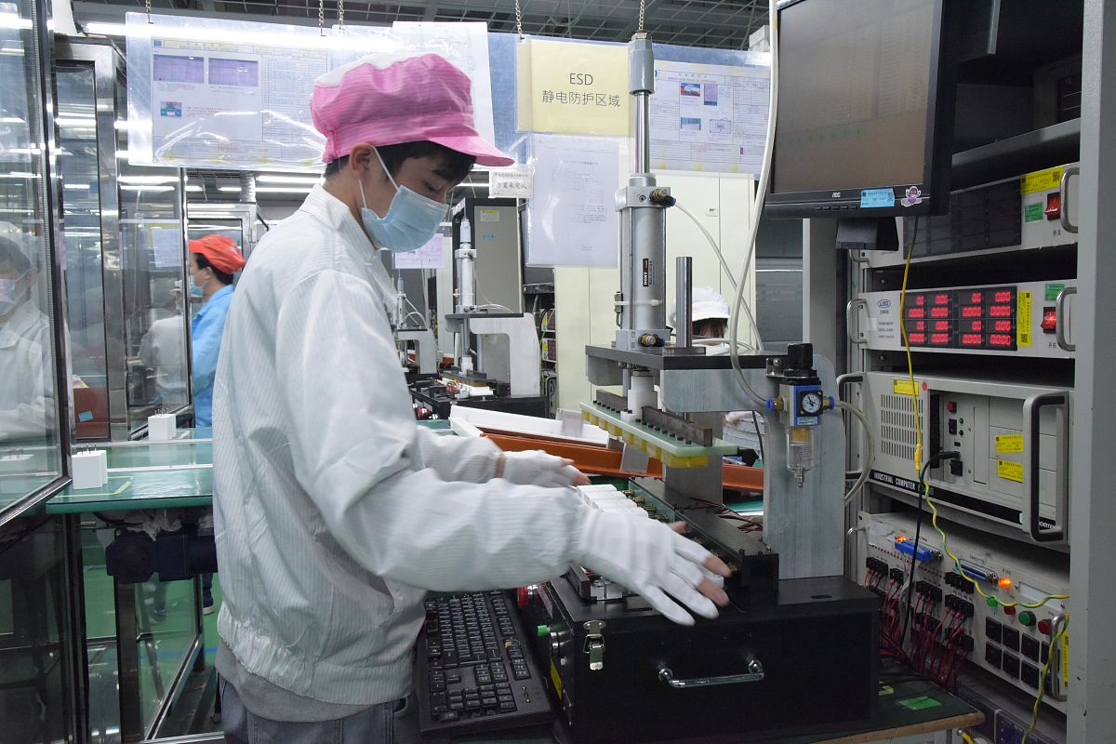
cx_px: 558
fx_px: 930
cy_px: 372
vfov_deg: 43.6
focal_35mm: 30
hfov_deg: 61.9
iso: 8000
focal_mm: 30
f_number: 16
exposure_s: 1/80
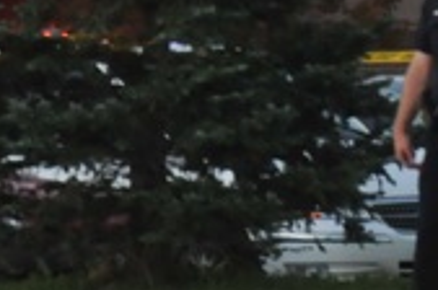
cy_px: -471
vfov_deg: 2.1
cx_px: -384
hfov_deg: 3.2
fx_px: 7735
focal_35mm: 637
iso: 800
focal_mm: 70
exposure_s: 1/125
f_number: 4
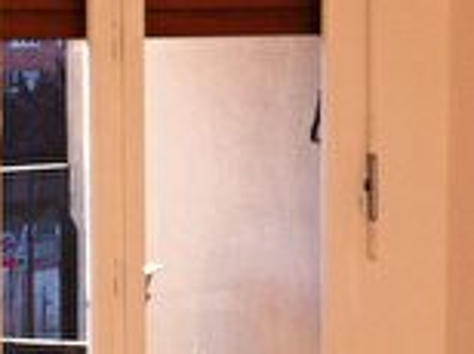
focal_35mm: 159
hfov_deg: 12.2
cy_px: 202
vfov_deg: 9.3
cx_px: 529
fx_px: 2174
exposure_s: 1/238
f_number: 2.8
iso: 80
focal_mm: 3.85
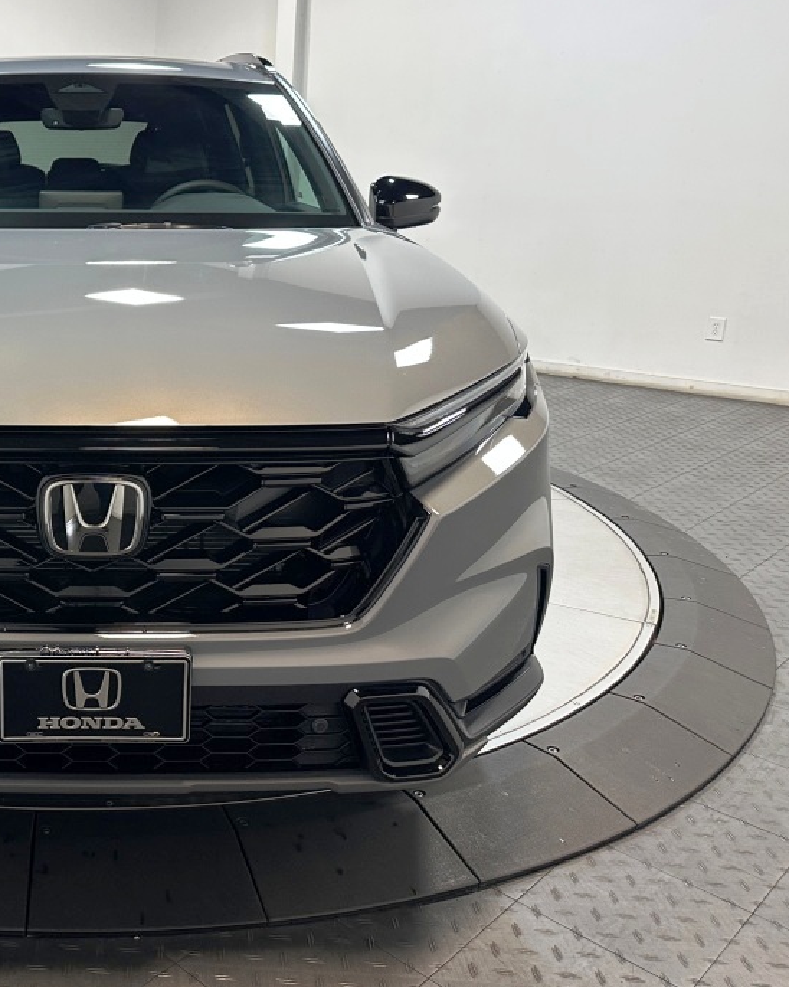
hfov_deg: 38.9
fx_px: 1022
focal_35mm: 35
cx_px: 62
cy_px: 468
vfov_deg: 51.5
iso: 250
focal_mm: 6.86
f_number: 1.78
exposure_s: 1/60
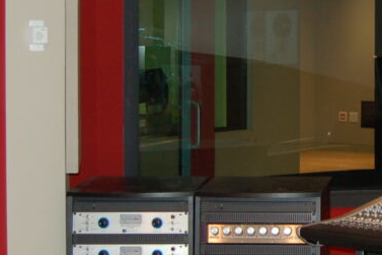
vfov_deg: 12.4
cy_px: 57
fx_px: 1167
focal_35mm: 110
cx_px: 426
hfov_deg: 17.9
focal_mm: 18
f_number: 3.5
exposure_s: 1/60
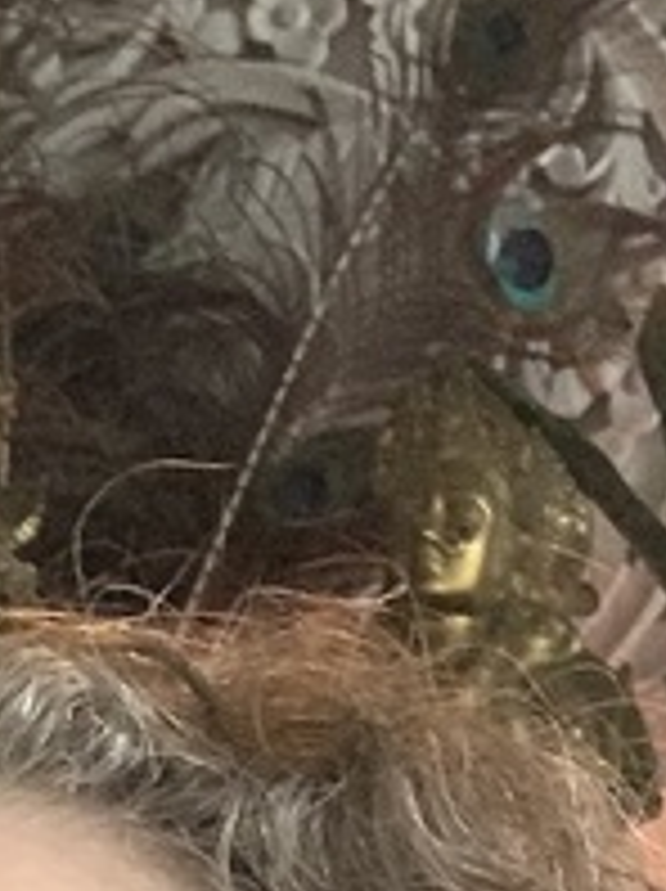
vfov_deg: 12.2
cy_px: 1523
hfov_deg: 9.6
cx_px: -202
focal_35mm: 151
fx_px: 3882
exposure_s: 1/30
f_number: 2.2
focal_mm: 2.87
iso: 320
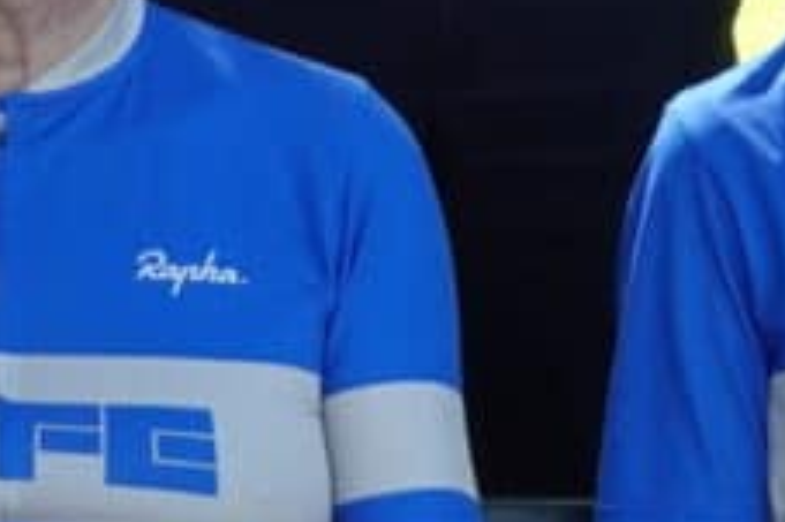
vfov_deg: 4.2
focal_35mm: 325
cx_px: 48
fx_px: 7081
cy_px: -131
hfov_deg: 6.3
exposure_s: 1/160
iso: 125
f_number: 4
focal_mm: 18.24
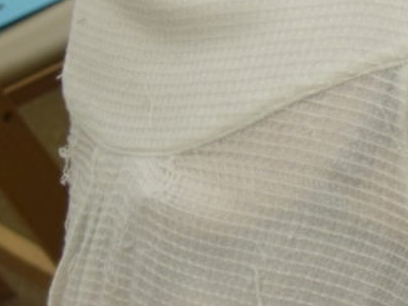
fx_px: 2724
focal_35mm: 231
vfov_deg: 6.3
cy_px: -200
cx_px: 751
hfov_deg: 8.2
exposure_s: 1/60
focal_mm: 40
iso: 1000
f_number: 4.8
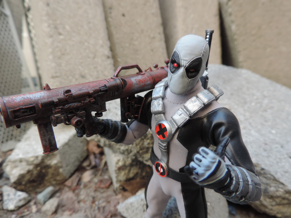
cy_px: 109
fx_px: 202
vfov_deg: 56.8
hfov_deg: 71.6
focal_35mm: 24
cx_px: 146
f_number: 3
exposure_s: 1/30
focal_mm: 4.3
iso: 220
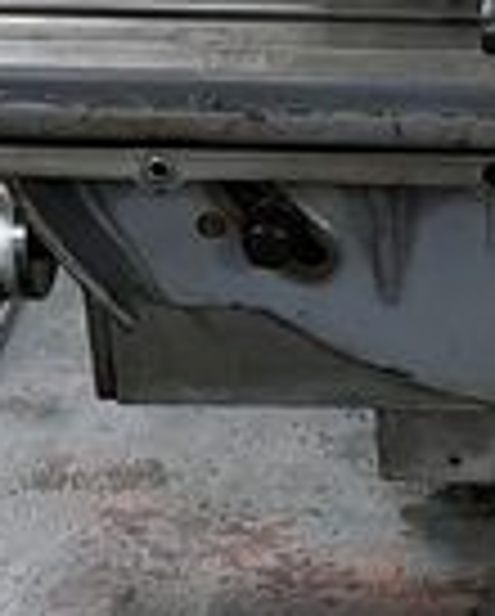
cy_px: 310
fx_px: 2540
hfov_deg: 10.8
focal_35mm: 139
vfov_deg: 13.8
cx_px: 664
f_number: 1.5
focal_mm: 5.7
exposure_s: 1/50
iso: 250
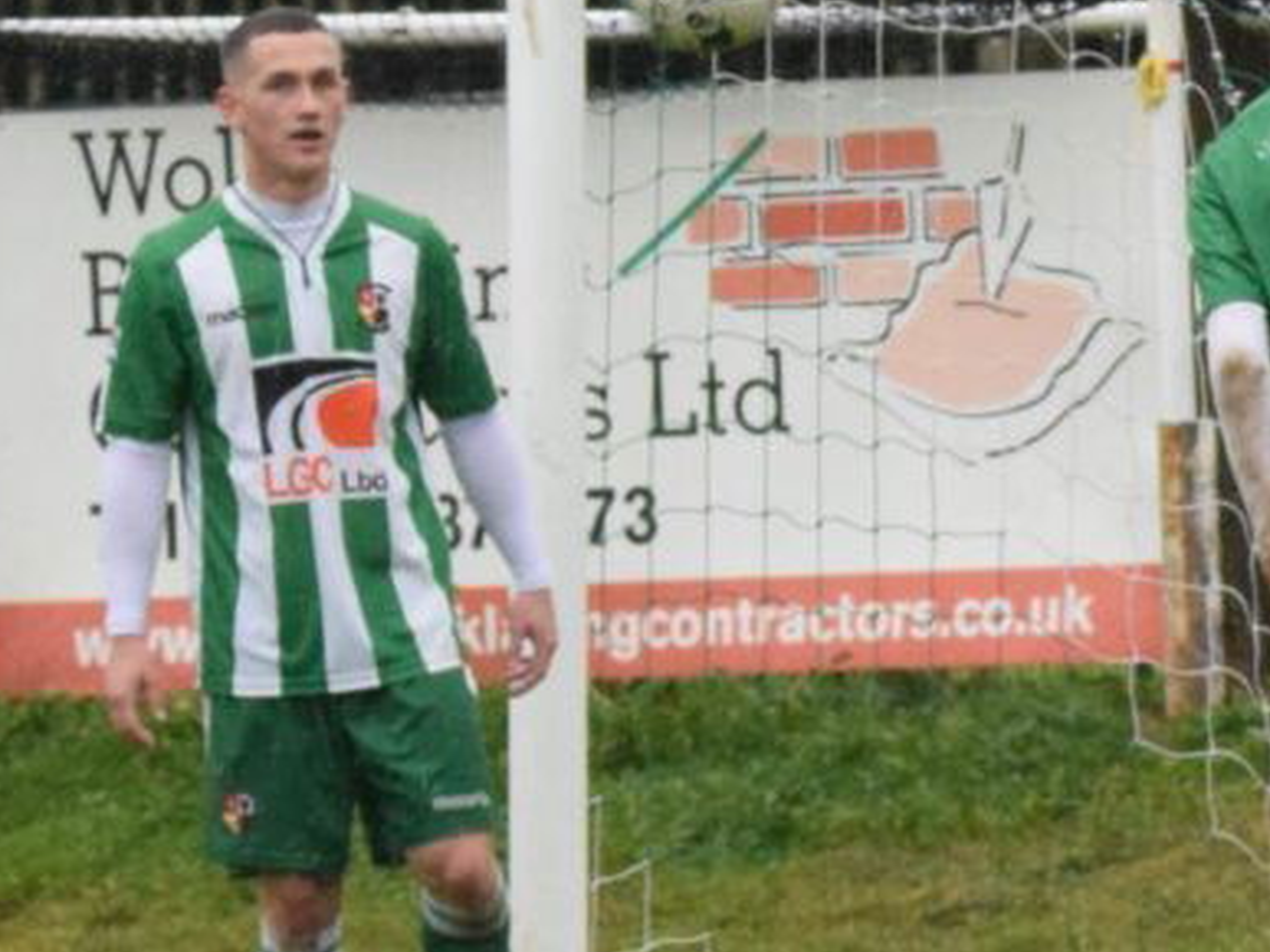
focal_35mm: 671
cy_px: 374
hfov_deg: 3.0
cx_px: 1142
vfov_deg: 2.2
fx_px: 24610
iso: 2200
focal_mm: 150
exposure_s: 1/500
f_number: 5
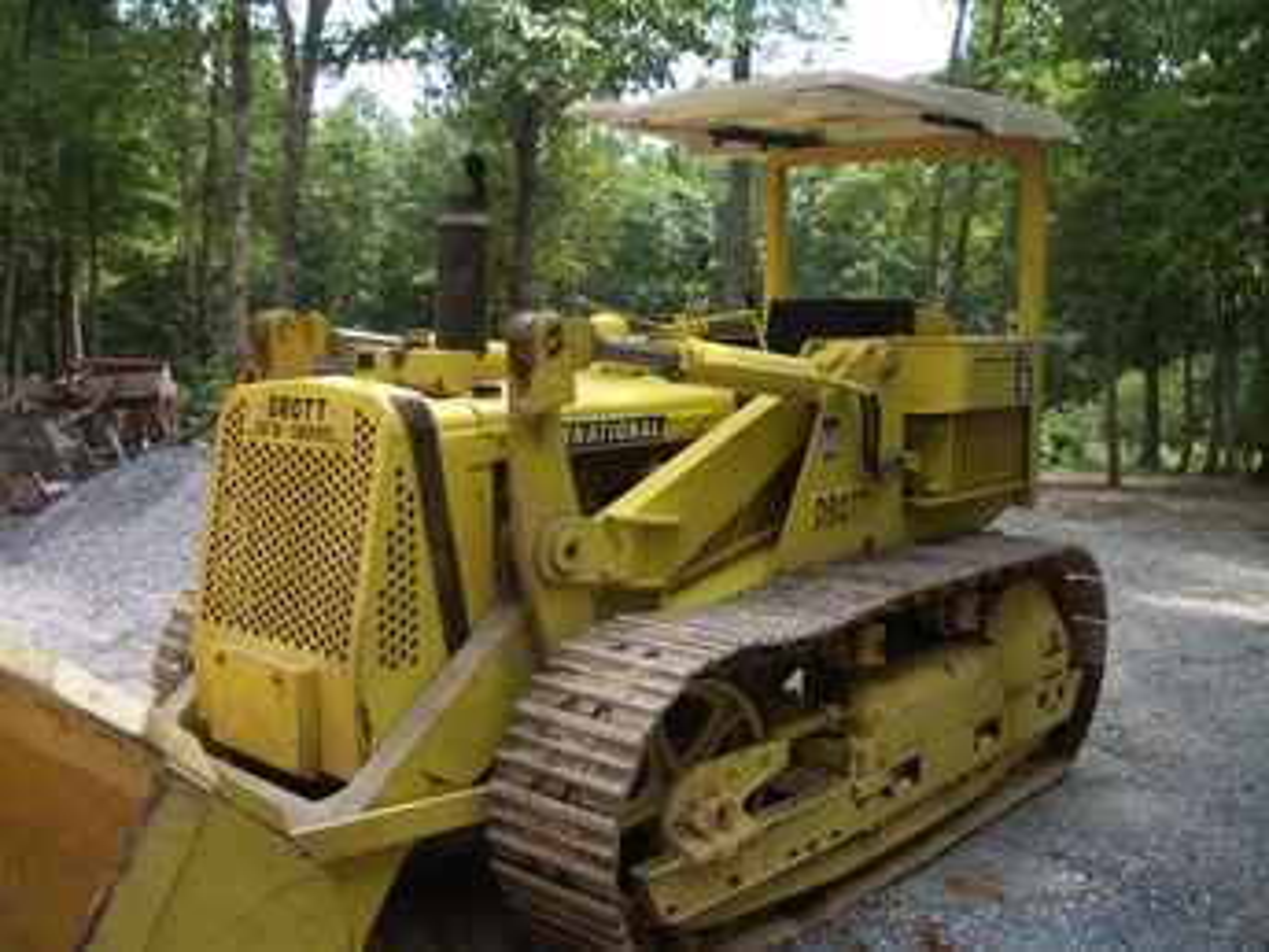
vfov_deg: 40.7
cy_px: 476
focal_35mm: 35
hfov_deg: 52.6
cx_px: 634
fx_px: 1283
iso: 80
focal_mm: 5.8
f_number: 2.6
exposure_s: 1/200
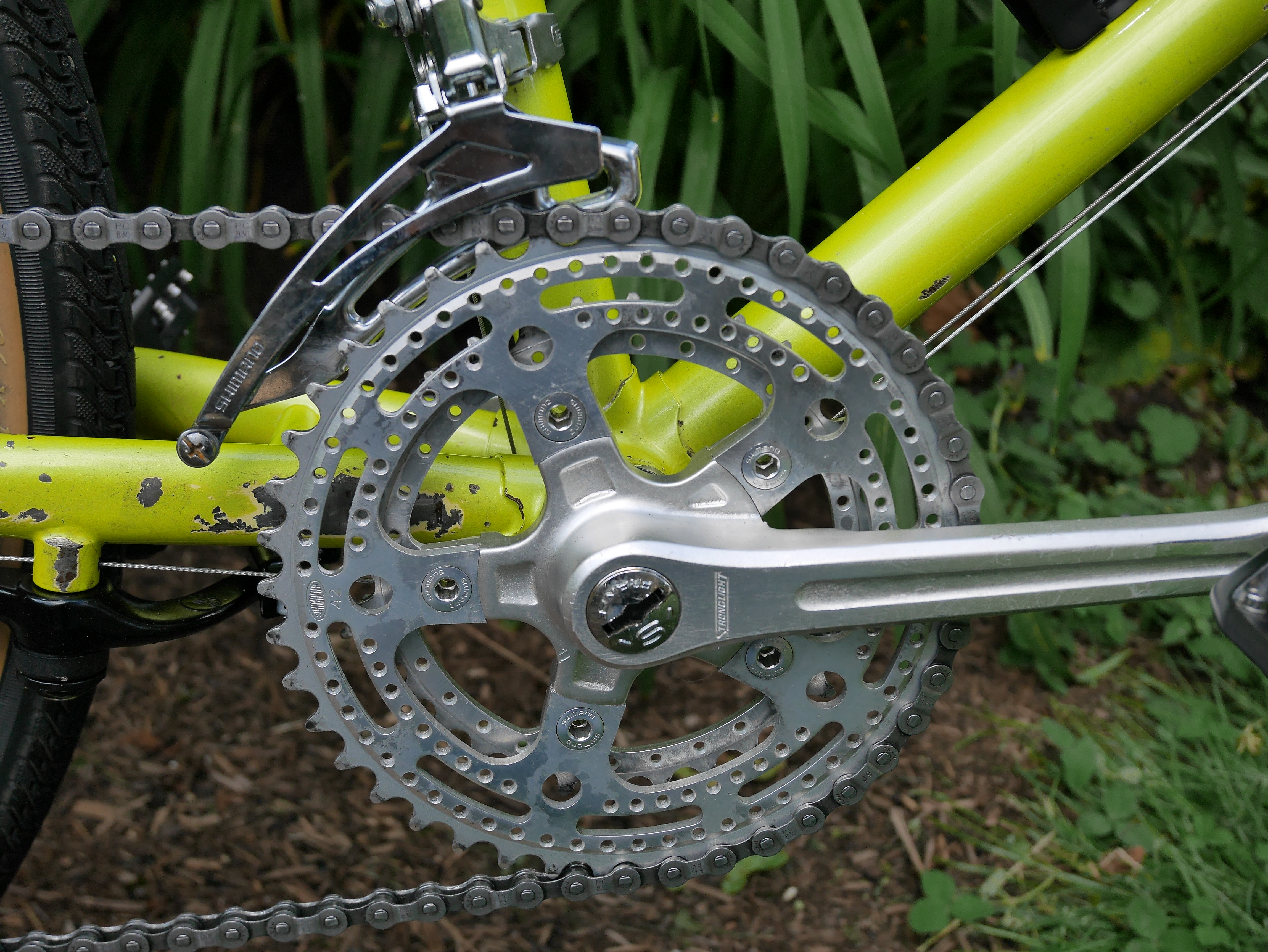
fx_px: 1466
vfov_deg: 36.0
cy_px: 476
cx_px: 634
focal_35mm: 40
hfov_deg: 46.8
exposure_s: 1/400
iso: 200
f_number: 4.6
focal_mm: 20
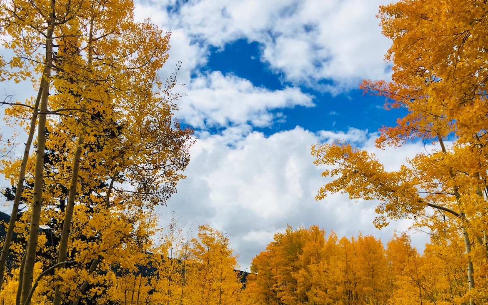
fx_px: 559
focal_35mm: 42
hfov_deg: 47.2
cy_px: 294
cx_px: 241
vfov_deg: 28.9
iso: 32
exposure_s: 1/3597
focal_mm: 4.15
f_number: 2.2
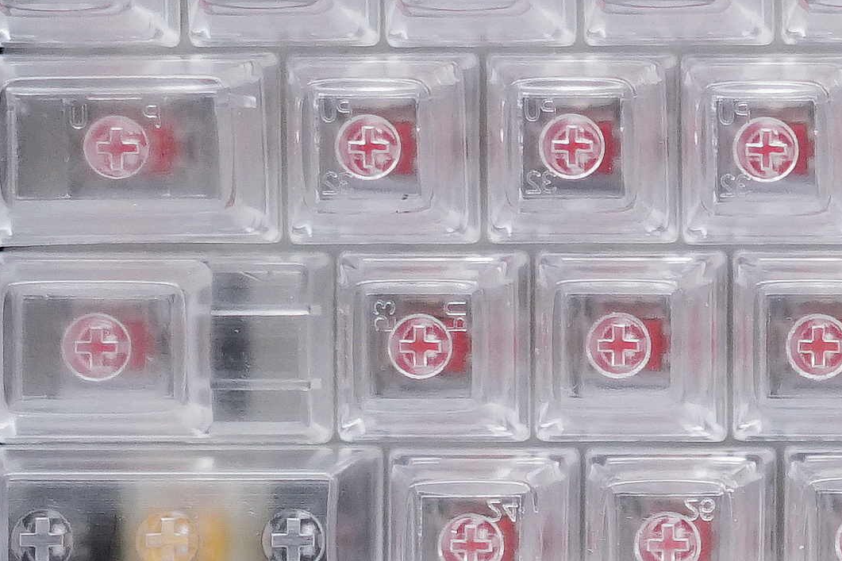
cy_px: 345
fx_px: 7038
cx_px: 1486
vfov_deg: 4.6
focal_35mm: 301
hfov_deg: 6.7
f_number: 1.8
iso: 500
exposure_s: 1/1250
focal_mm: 55
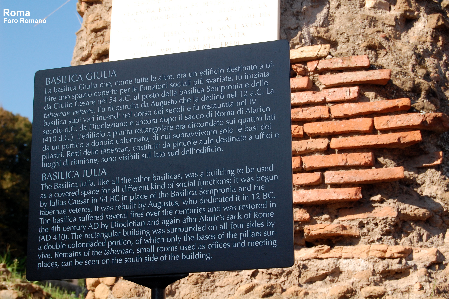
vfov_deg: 16.5
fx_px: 1028
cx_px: 224
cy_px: 150
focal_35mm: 82
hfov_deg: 24.6
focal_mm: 55
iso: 400
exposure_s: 1/200
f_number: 10
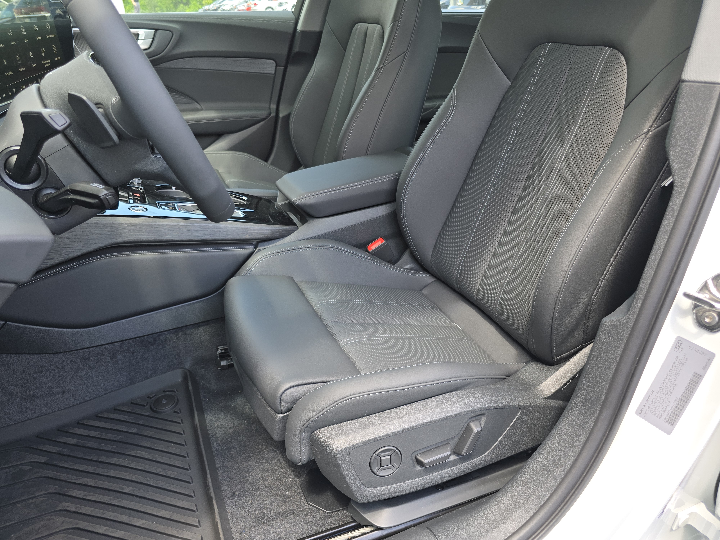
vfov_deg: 58.9
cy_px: 270
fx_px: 478
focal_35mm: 23
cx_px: 360
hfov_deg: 73.9
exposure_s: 1/180
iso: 50
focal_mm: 6.3
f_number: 1.7
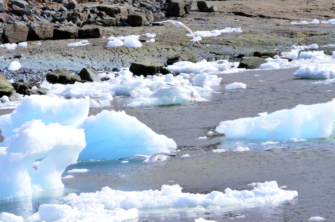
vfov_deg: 6.8
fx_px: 1881
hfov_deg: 10.2
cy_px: 111
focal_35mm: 202
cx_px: 168
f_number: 25
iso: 6400
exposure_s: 1/1250
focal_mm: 135
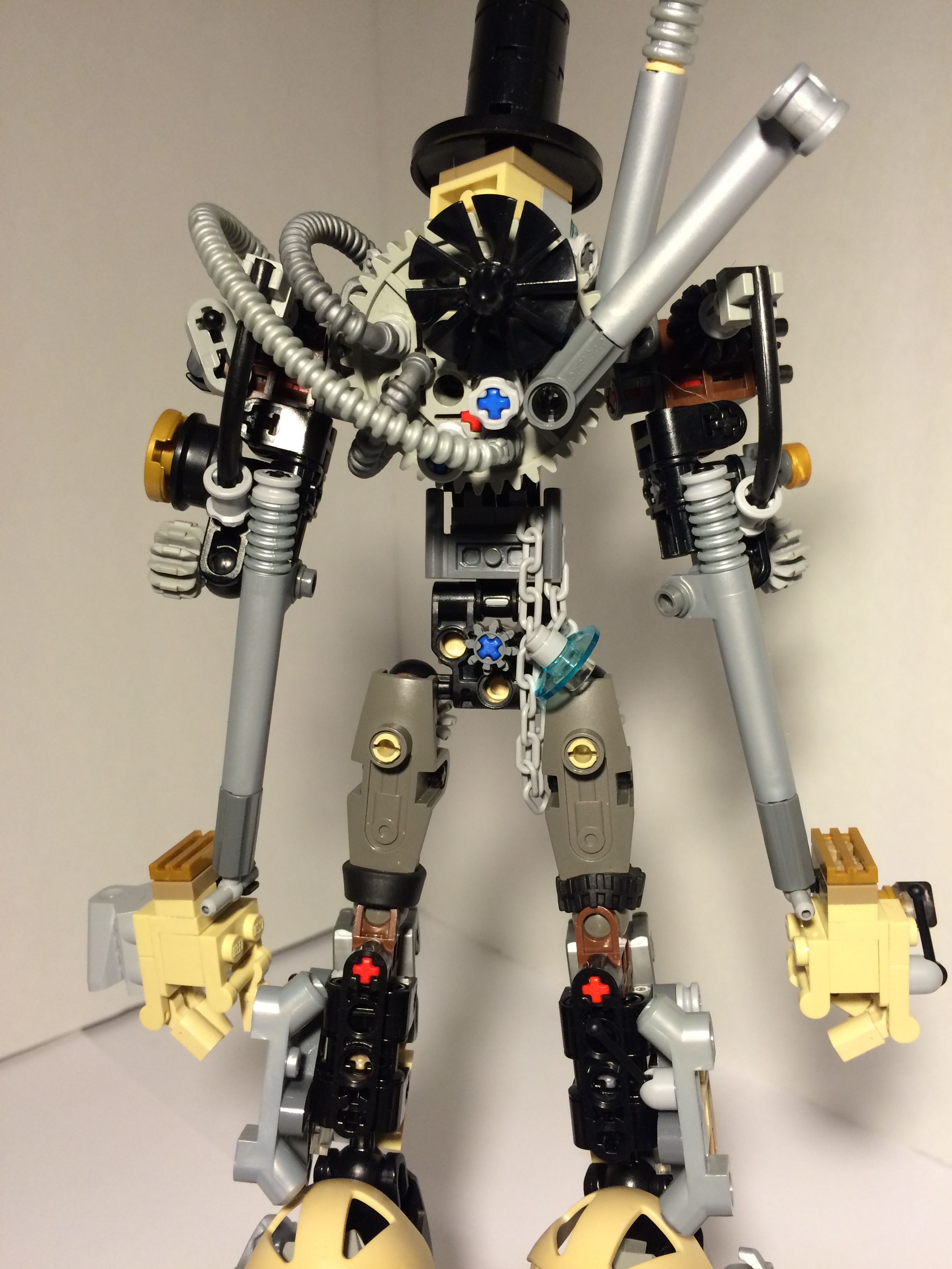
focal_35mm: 29
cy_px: 634
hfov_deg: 48.2
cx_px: 476
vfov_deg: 61.7
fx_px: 1063
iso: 100
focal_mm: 4.15
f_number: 2.2
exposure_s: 1/30
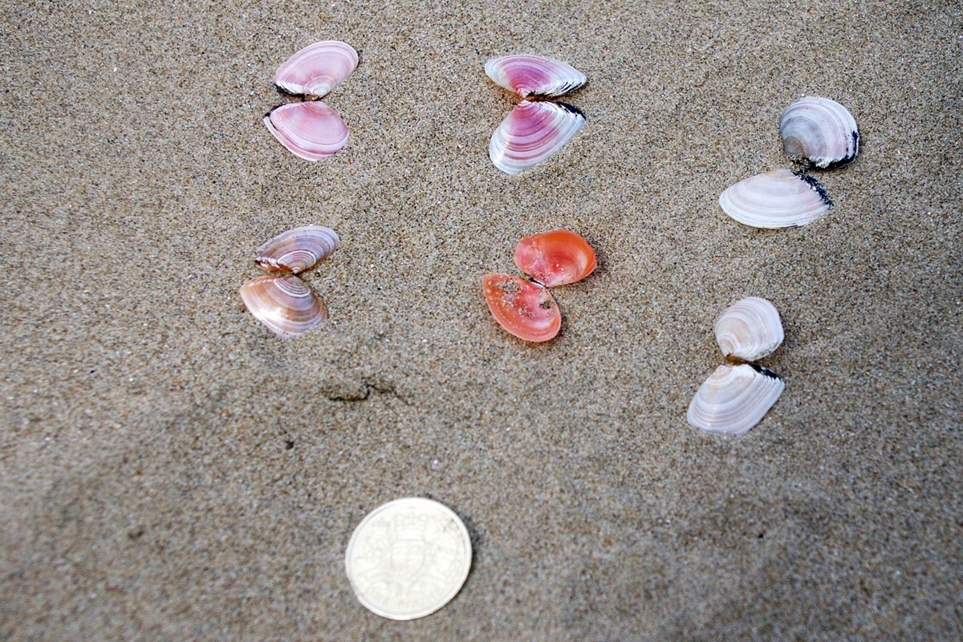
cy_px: 321
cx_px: 482
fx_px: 909
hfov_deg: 55.8
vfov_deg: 38.9
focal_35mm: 34
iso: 400
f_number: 5
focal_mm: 23.13
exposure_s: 1/1000
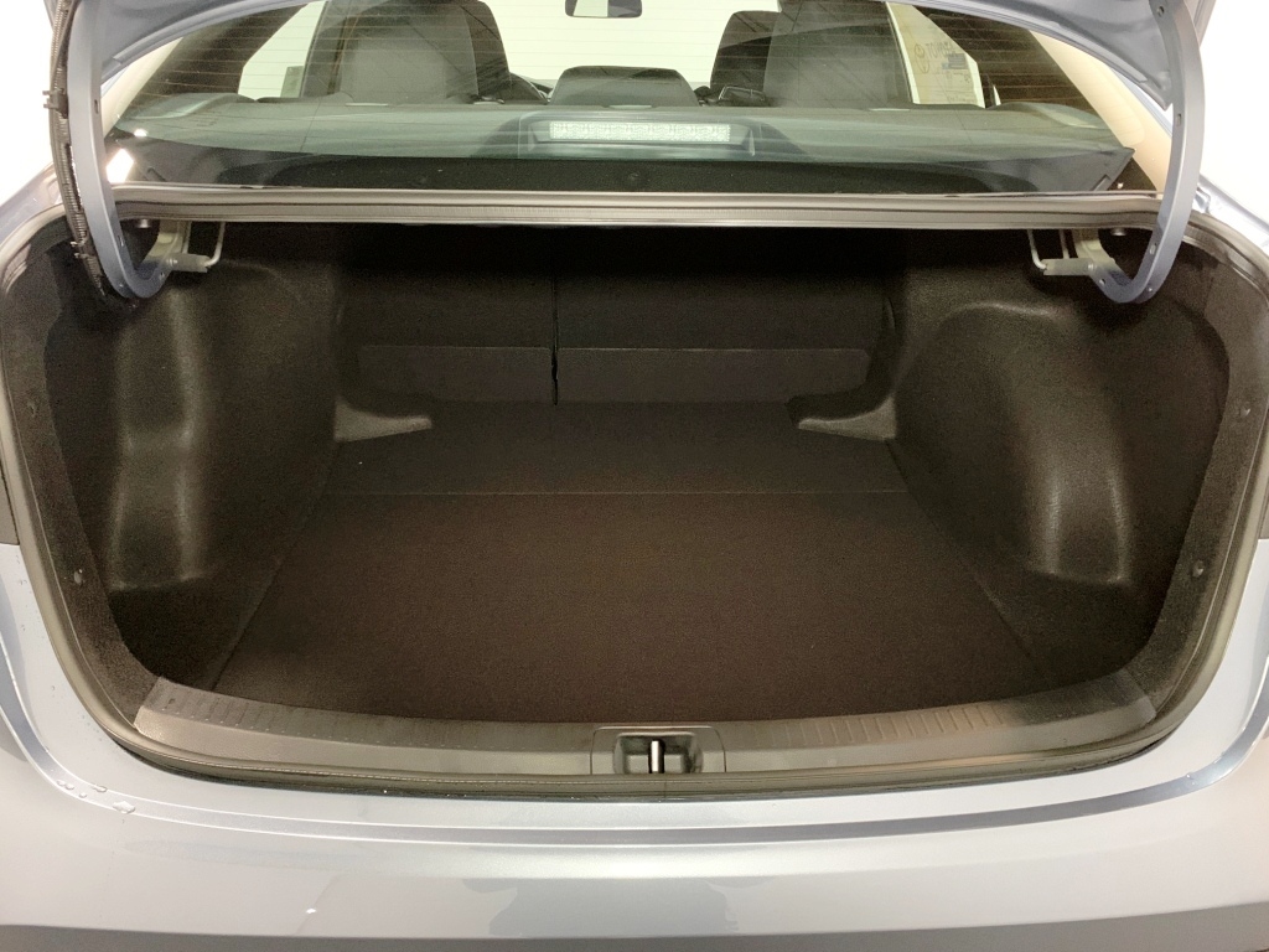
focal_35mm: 26
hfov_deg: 67.3
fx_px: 953
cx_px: 634
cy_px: 476
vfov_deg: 53.1
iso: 640
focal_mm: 4.25
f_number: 1.8
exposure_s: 1/20
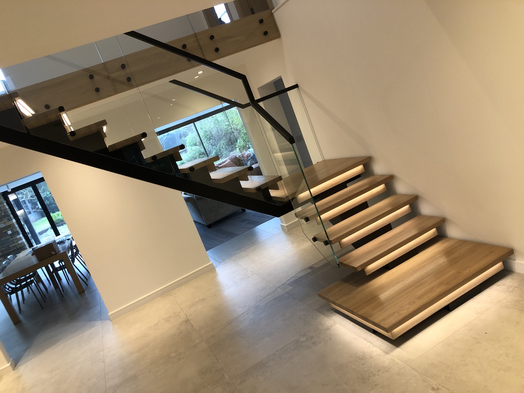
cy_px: 196
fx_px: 424
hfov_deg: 63.4
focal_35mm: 28
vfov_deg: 49.7
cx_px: 262
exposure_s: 1/17
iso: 50
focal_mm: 3.99
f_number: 1.8
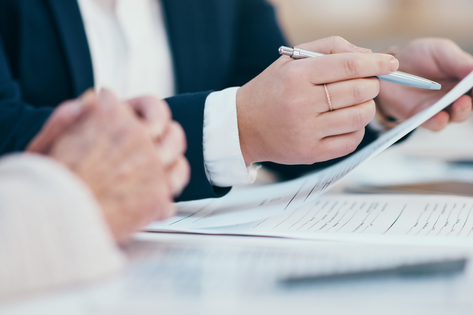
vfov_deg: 11.2
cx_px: 242
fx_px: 1616
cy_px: 143
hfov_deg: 16.6
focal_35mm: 123
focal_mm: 85
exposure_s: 1/320
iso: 320
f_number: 2
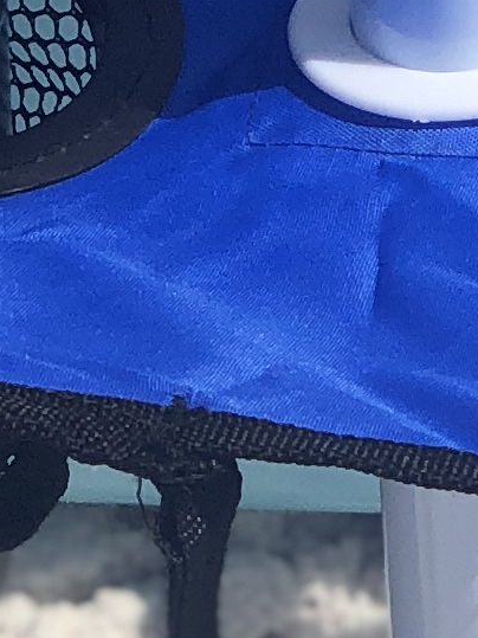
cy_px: -349
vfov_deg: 5.1
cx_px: 495
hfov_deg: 3.8
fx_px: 7165
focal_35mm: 389
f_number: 2.4
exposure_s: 1/2208
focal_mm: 6
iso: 16
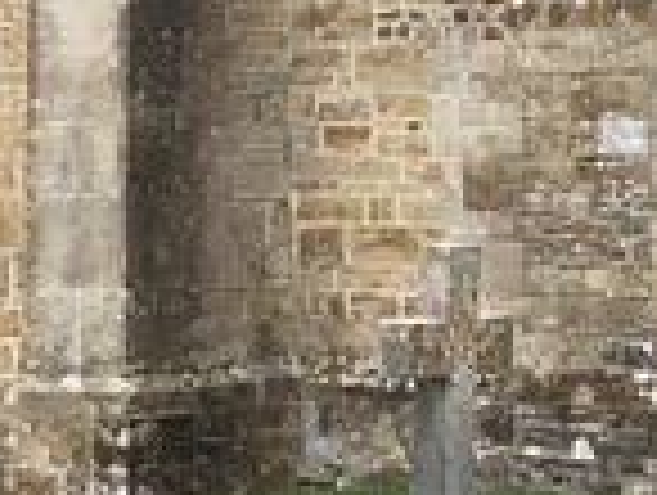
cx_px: 572
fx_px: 3726
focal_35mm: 196
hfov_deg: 10.0
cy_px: -261
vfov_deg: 7.5
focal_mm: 3.99
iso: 25
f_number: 1.8
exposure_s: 1/30
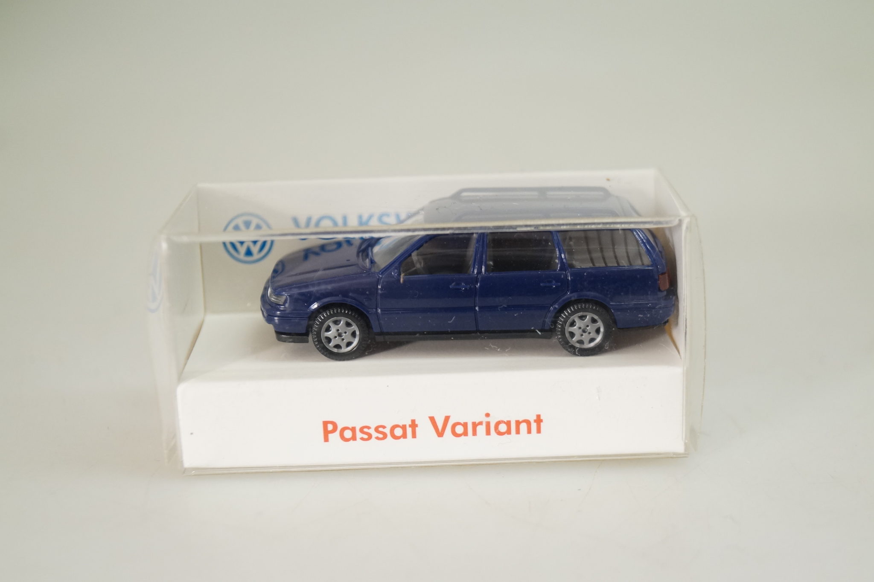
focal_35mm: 60
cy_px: 291
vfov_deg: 22.6
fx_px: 1456
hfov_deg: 33.4
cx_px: 437
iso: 800
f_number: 5.6
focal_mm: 40
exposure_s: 1/160
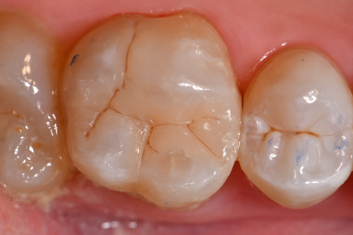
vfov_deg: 8.7
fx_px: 1539
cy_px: 118
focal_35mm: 157
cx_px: 176
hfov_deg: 13.1
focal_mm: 105
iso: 200
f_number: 32
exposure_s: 1/160
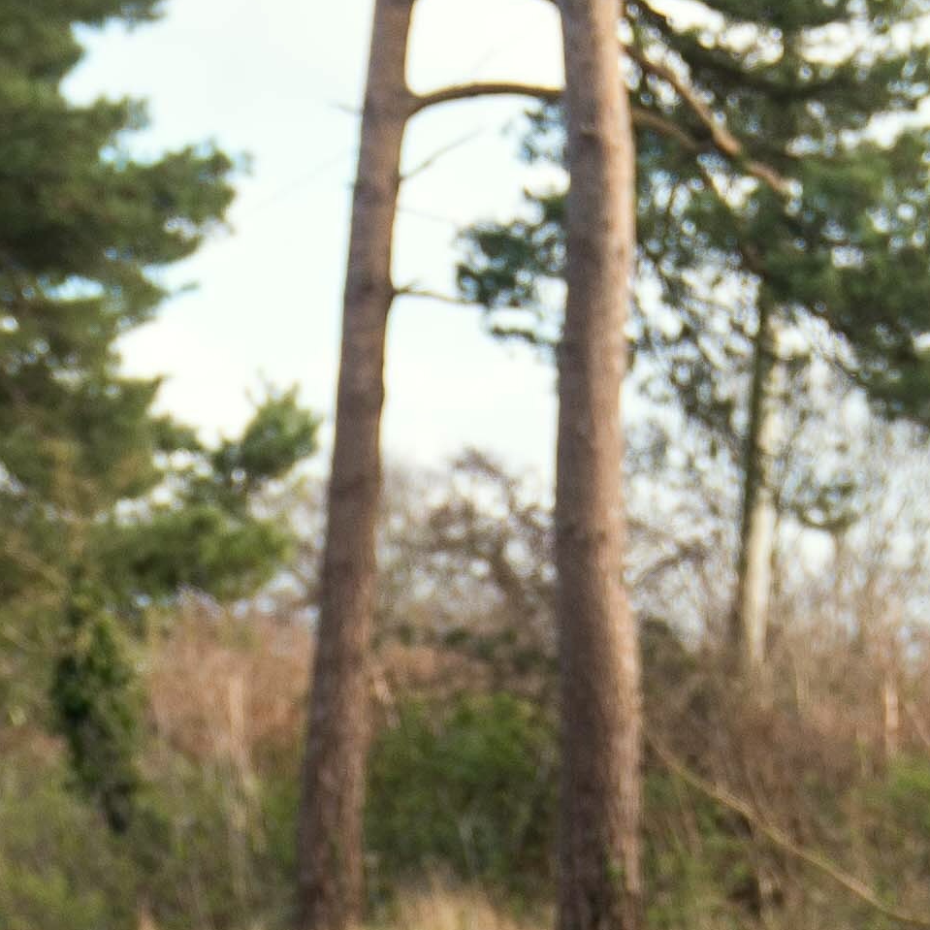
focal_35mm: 198
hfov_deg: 8.8
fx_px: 6018
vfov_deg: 8.5
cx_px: 319
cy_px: 1720
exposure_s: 1/250
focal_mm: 38
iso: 250
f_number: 2.8
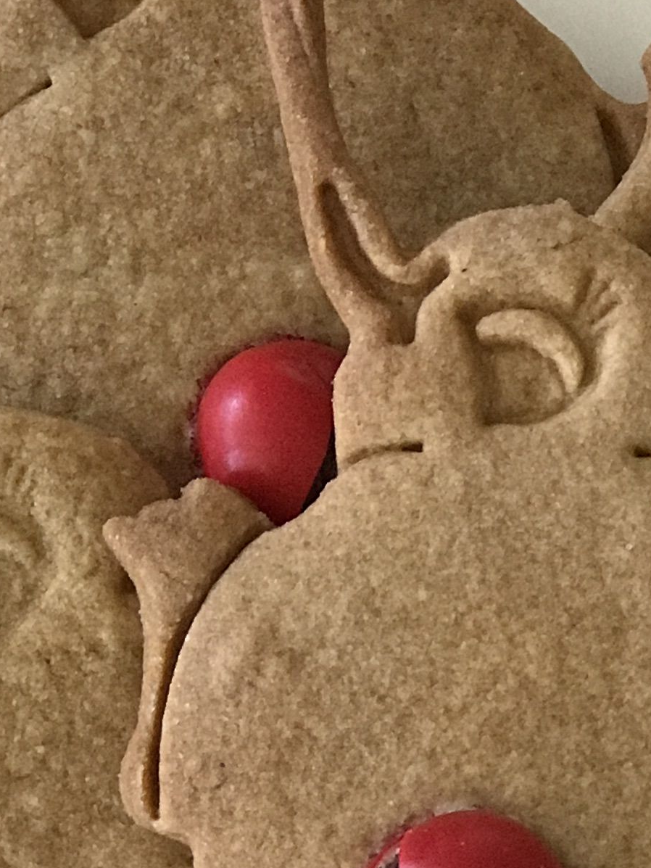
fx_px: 4814
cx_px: 478
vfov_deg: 10.3
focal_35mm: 192
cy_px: 670
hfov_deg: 7.7
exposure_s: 1/50
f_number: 2.8
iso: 100
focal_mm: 6.6
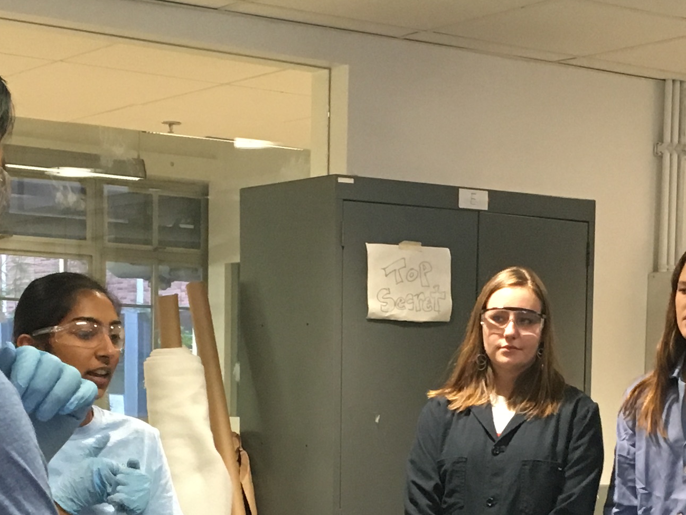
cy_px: 549
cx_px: 399
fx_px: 1783
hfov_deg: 21.8
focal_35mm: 90
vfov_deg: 16.0
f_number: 2.2
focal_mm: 4.15
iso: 160
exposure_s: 1/30
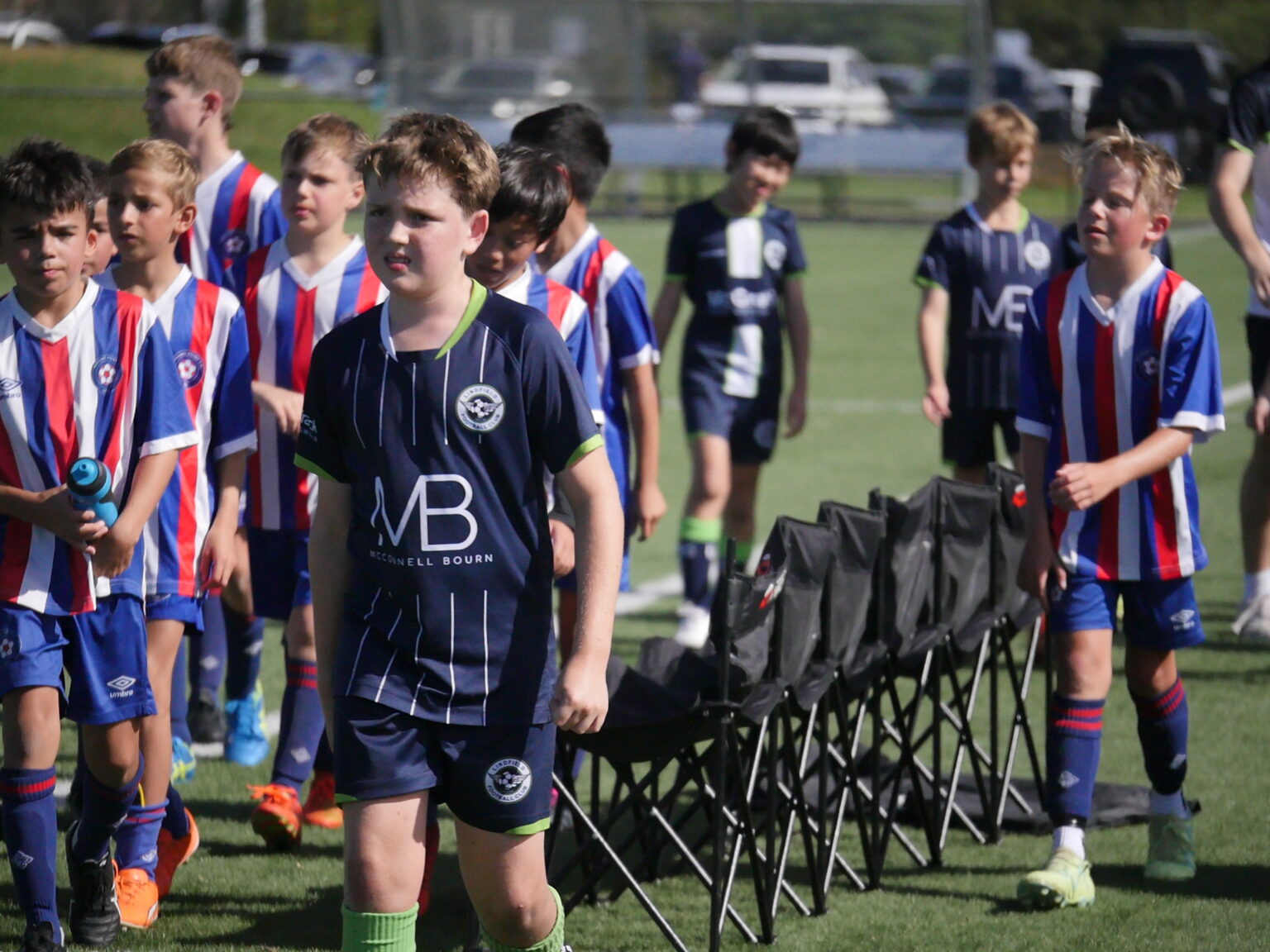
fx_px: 7338
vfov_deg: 7.4
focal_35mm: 200
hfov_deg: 9.9
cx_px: 635
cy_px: 476
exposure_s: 1/16000
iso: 1600
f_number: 2.8
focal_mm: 100
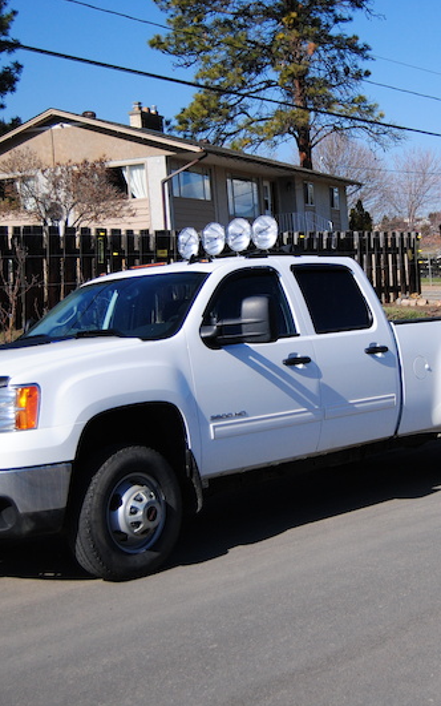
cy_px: 354
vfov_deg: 34.0
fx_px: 1153
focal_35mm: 60
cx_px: 313
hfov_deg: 21.5
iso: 250
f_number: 4
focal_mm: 26
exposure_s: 1/4000
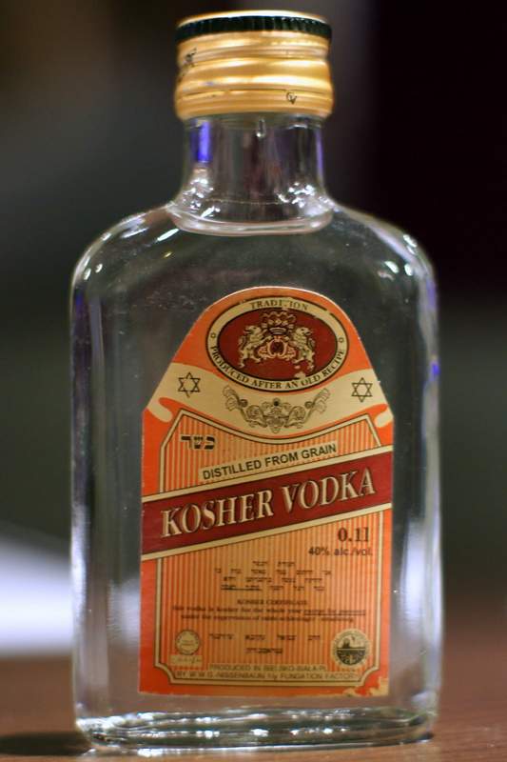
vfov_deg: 27.0
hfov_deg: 18.2
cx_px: 254
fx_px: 1585
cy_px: 381
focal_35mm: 75
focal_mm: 50
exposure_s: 1/80
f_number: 2
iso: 800
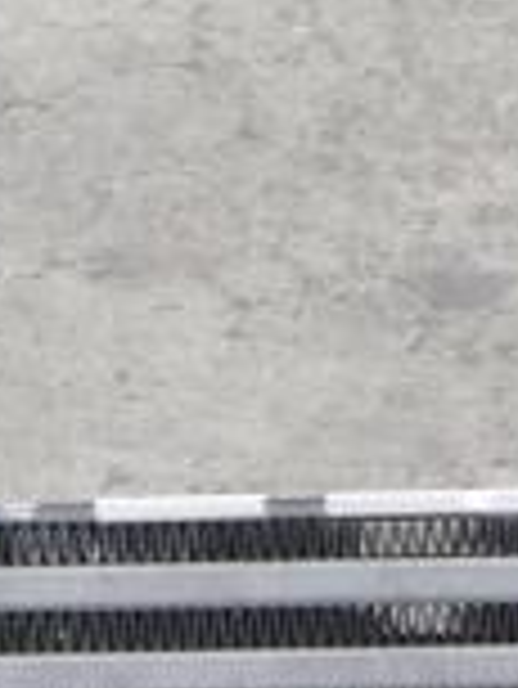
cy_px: 1214
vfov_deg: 10.0
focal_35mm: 187
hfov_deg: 7.9
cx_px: 581
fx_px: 3726
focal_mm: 4.7
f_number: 3.3
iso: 100
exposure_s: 1/30
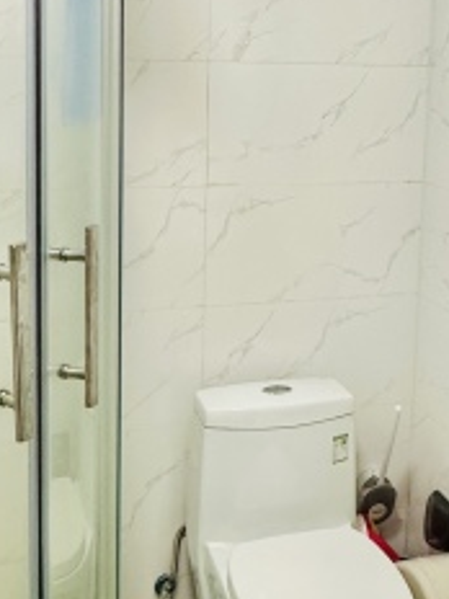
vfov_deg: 35.6
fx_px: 917
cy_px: 168
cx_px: 279
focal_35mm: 53
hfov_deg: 27.4
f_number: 2.2
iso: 200
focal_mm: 2.22
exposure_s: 1/100
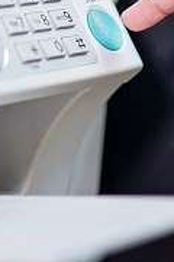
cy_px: 74
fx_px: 1739
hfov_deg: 5.7
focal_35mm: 239
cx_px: 0
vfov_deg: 8.6
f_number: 2.2
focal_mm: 85
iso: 400
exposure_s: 1/160
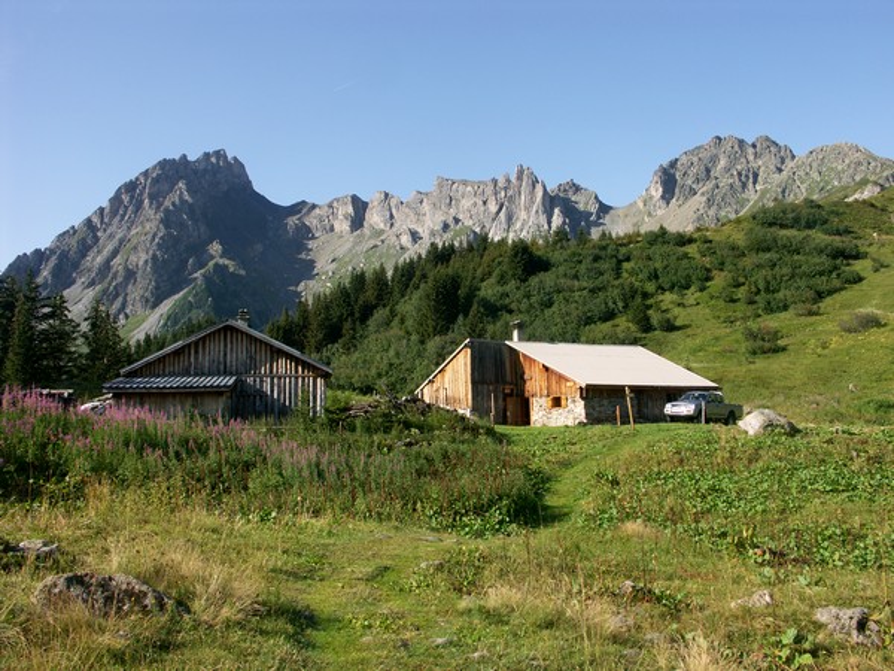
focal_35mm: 33
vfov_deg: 42.9
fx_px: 852
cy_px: 336
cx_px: 447
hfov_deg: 55.4
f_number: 6.3
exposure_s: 1/200
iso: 64
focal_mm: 8.45
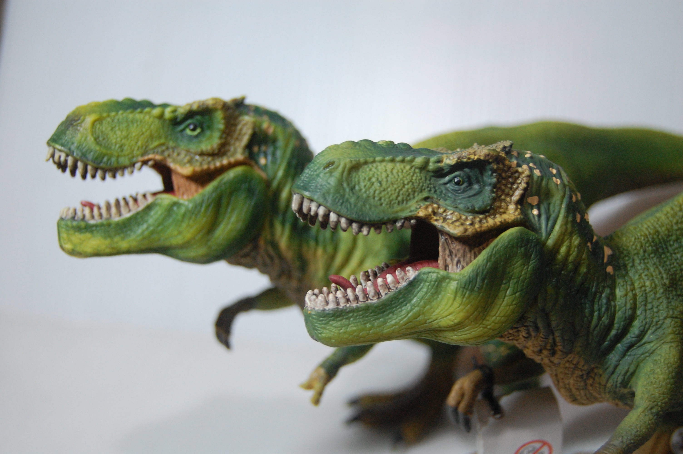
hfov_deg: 35.1
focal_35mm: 57
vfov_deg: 23.7
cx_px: 342
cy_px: 227
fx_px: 1080
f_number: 4.8
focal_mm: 38
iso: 800
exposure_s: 1/13
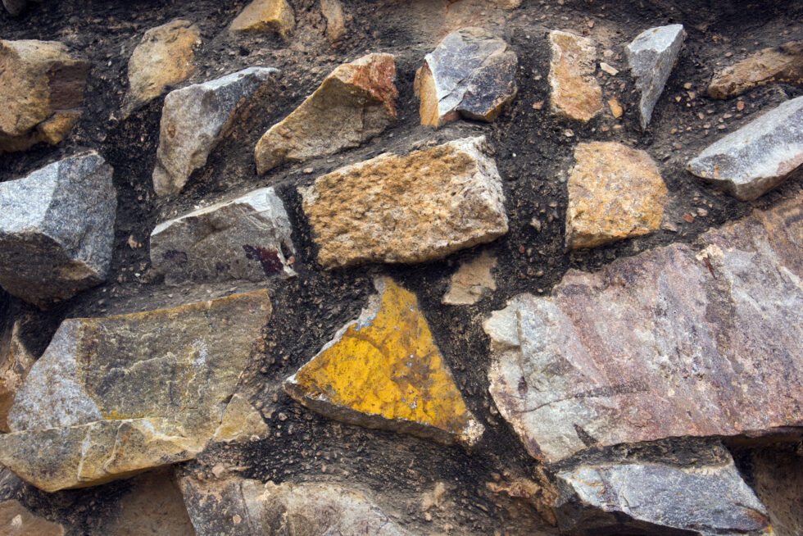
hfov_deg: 41.1
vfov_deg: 28.1
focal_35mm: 48
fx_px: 1071
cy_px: 268
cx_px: 402
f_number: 8
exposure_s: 1/100
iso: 100
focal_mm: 48
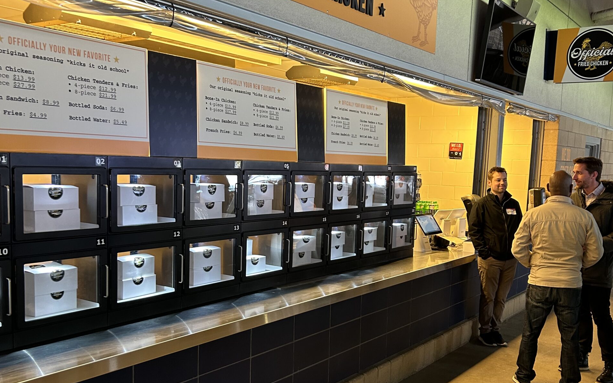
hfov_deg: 52.7
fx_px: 618
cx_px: 305
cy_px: 230
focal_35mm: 37
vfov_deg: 34.3
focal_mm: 5.7
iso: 200
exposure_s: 1/60
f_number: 1.5
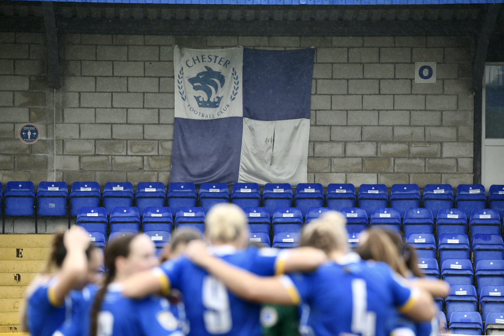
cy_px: 168
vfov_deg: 4.4
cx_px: 252
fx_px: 4340
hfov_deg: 6.6
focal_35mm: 310
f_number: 5.6
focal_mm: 310
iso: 720
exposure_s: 1/400
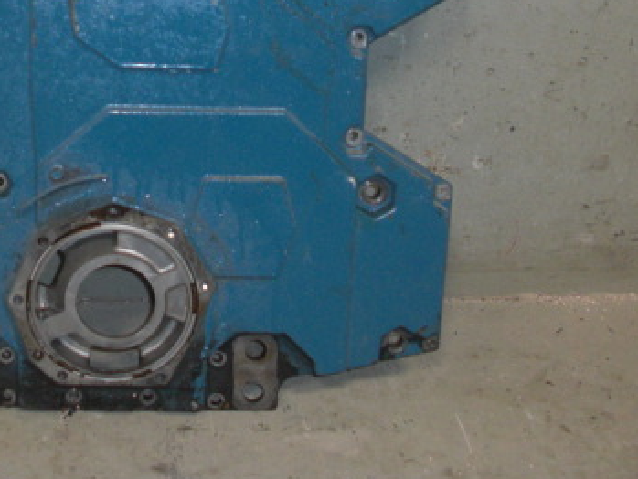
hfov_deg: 28.8
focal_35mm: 66
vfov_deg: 21.9
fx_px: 1217
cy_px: 77
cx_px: 141
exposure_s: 1/30
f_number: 2.8
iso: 200
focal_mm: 6.3
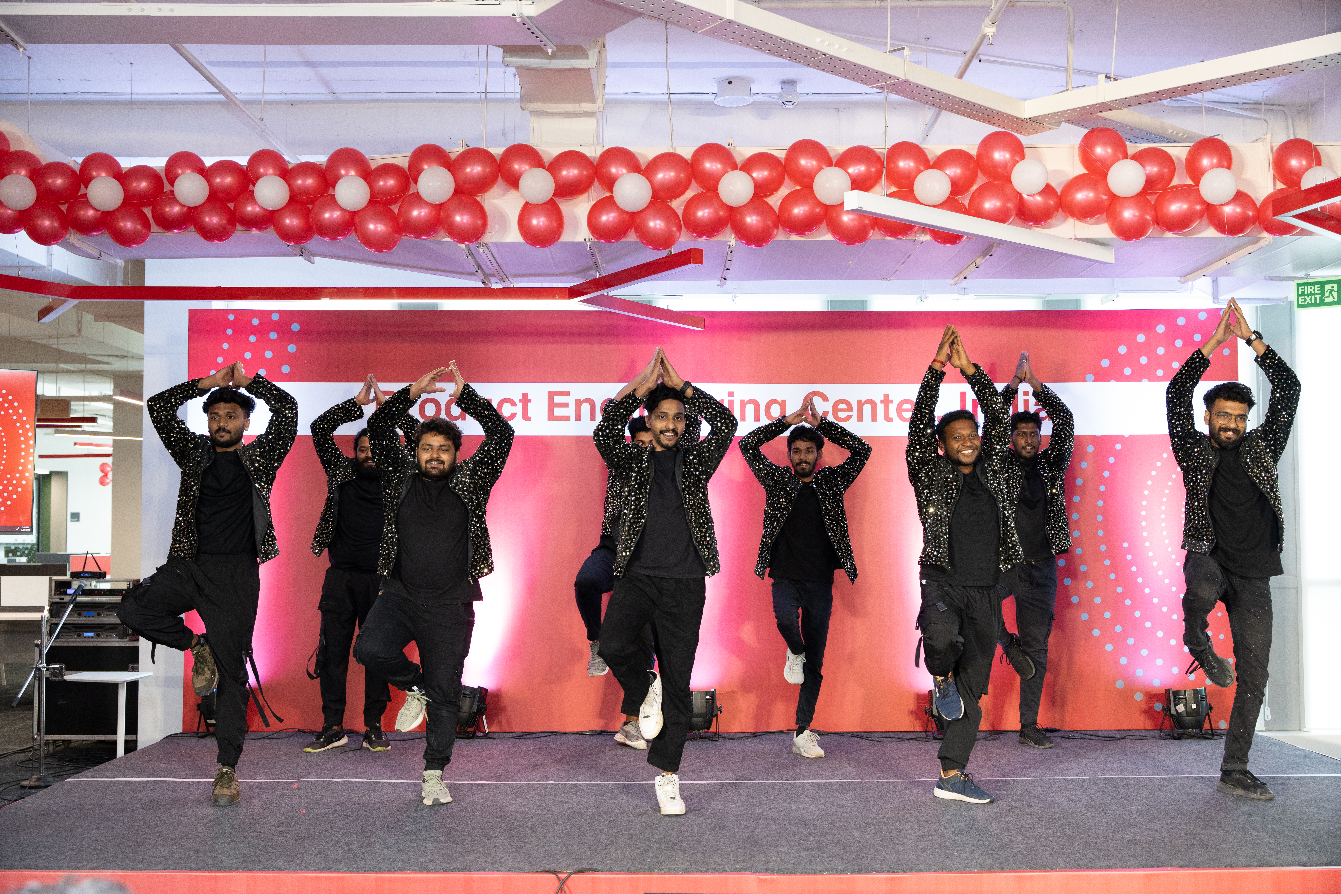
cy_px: 447
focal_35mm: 40
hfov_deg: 48.5
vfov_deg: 33.4
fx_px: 1490
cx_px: 670
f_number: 4
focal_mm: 40
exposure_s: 1/250
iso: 2000
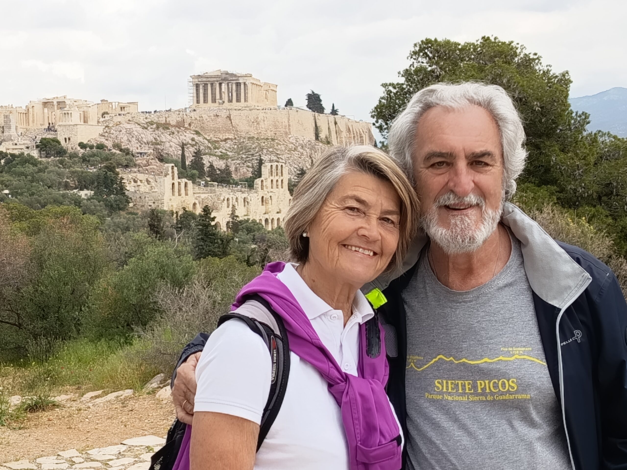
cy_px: 235
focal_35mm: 64
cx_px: 314
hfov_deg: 30.3
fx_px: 1159
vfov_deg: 22.9
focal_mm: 5.27
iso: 50
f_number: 1.7
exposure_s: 1/411
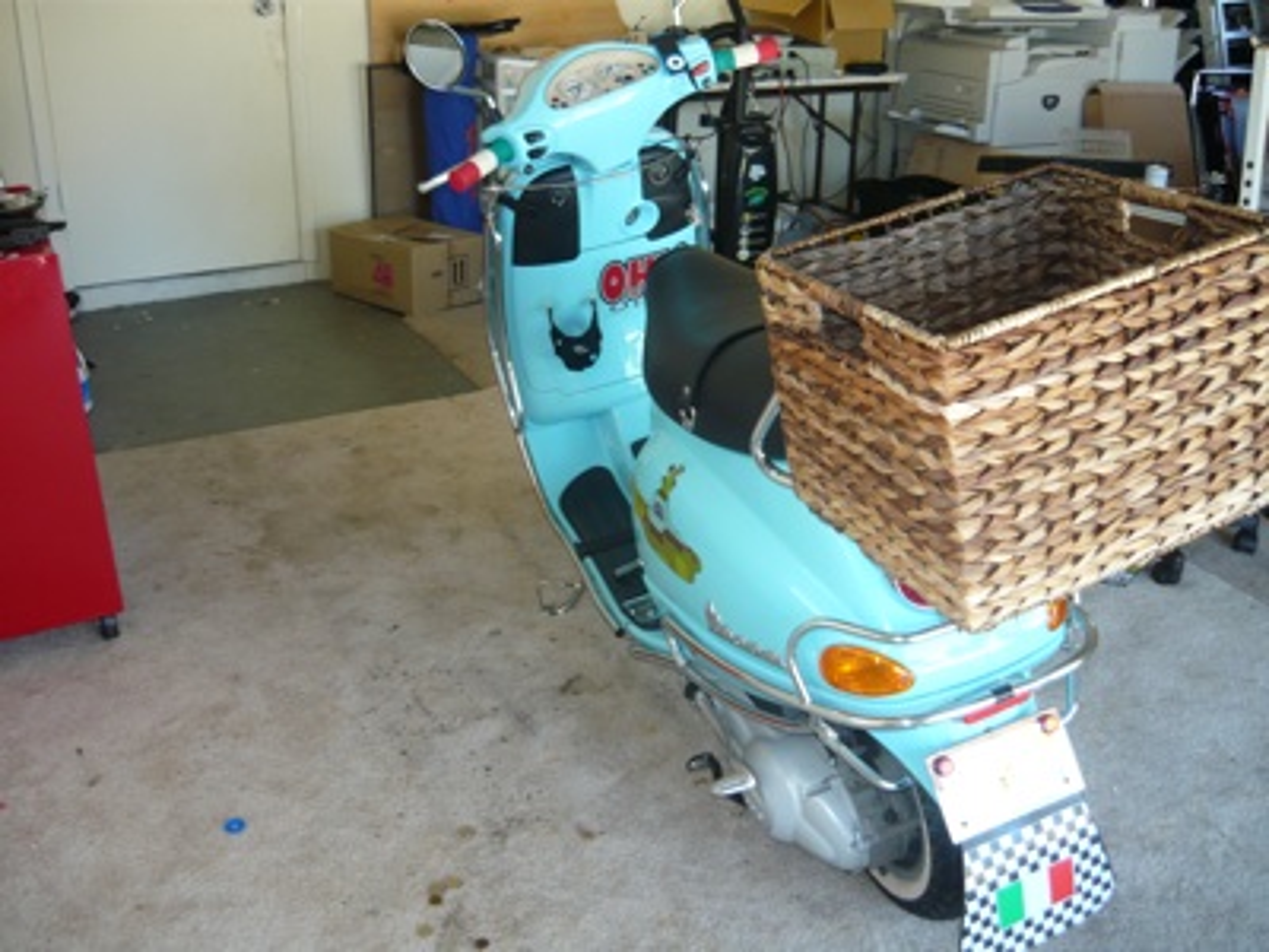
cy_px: 476
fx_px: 1210
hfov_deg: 55.4
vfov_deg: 42.9
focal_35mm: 33
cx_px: 634
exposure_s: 1/30
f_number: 2.8
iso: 100
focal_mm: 5.5
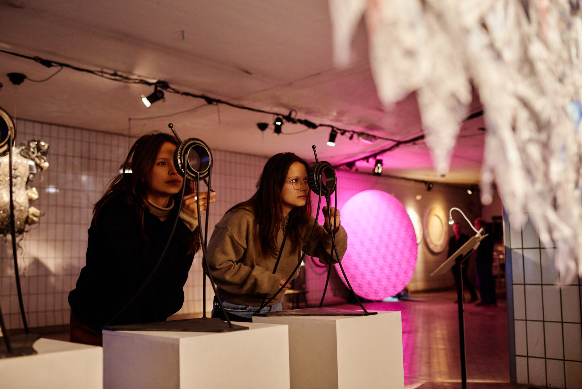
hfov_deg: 54.4
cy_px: 194
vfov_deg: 37.9
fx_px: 566
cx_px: 291
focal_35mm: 35
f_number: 2.8
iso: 1600
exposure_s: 1/100
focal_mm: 35
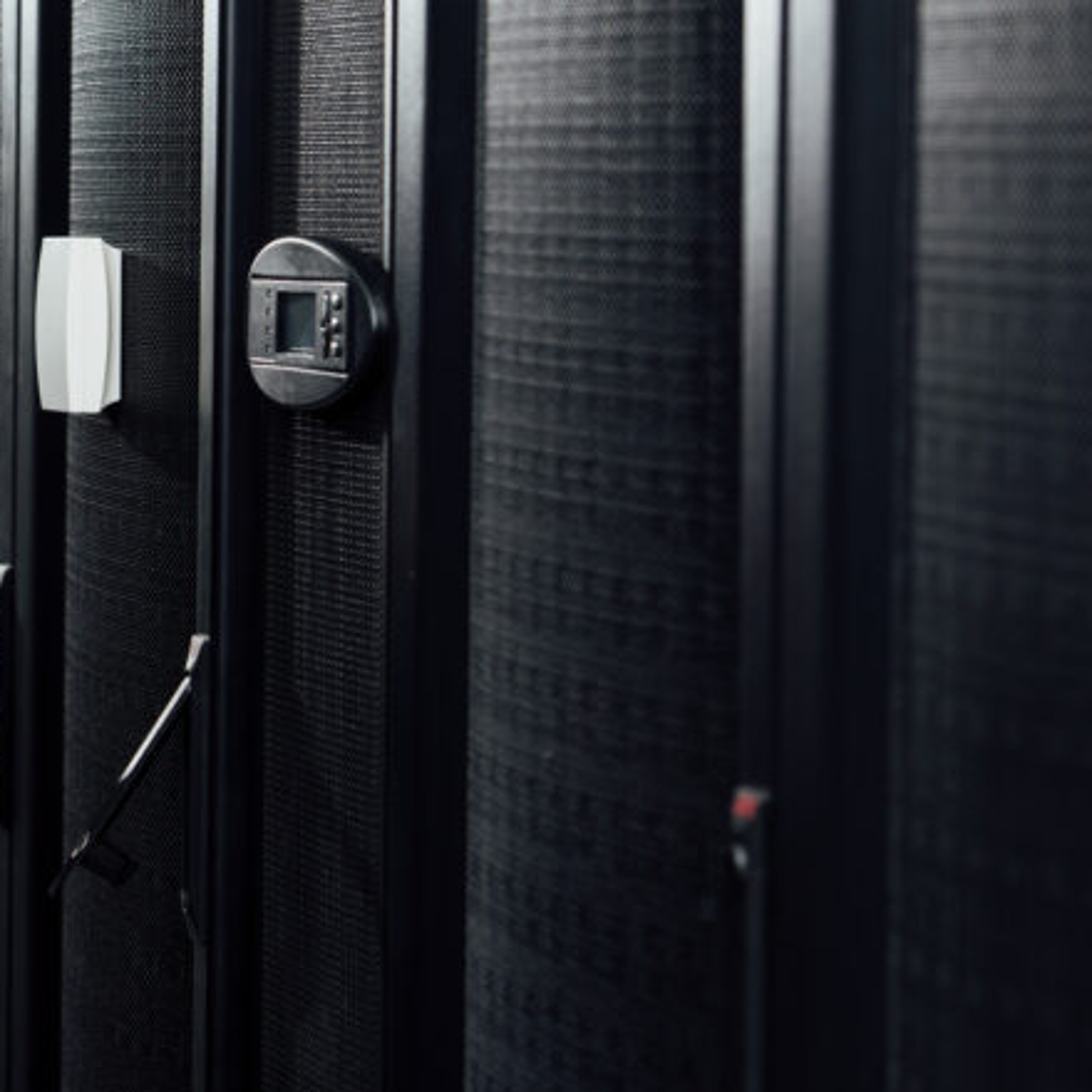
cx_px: -97
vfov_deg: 8.8
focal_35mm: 198
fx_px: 7067
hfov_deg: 8.8
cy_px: 347
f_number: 5.6
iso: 250
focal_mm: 100
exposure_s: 1/160
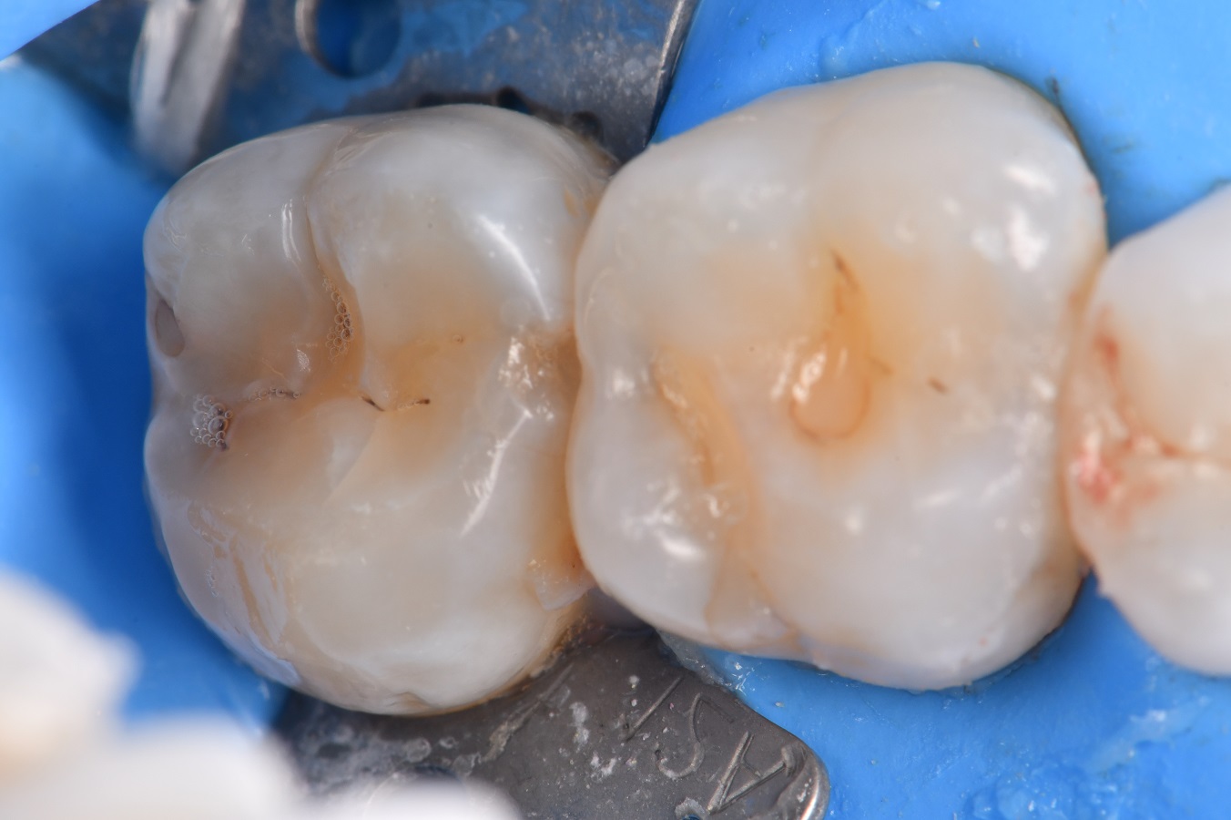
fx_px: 5366
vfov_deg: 8.7
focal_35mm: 157
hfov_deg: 13.1
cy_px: 410
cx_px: 616
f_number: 32
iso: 200
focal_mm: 105
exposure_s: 1/160
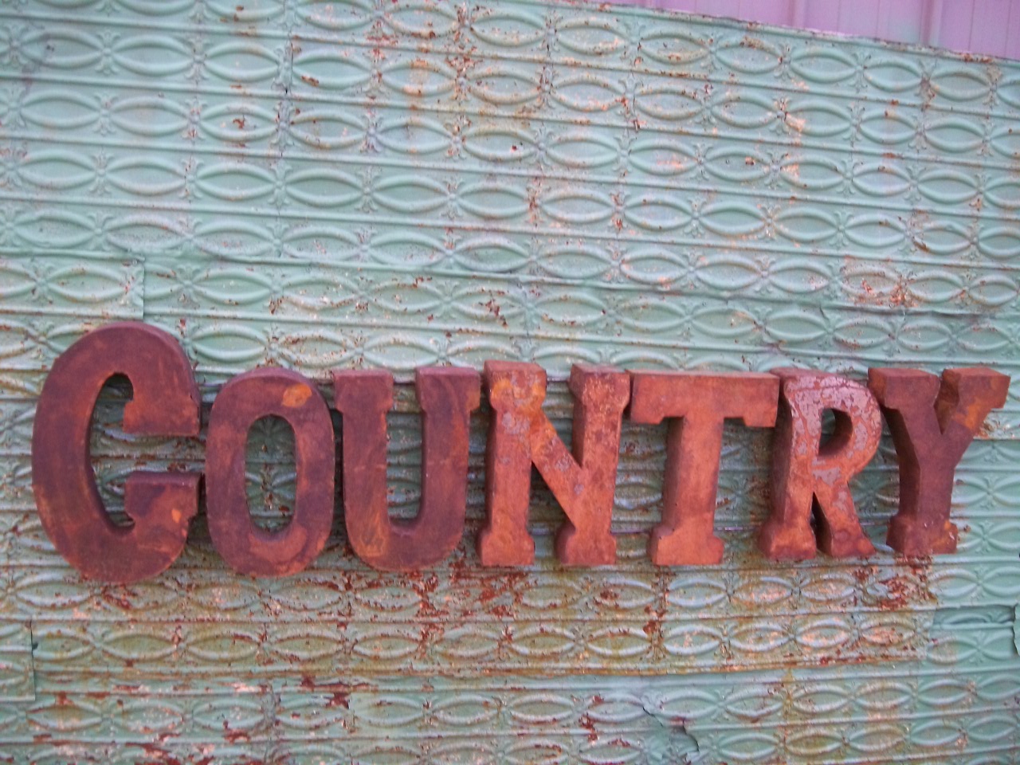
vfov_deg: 39.7
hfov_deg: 51.4
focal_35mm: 36
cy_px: 382
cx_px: 510
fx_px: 1061
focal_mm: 6
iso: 80
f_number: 2.7
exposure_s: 1/50
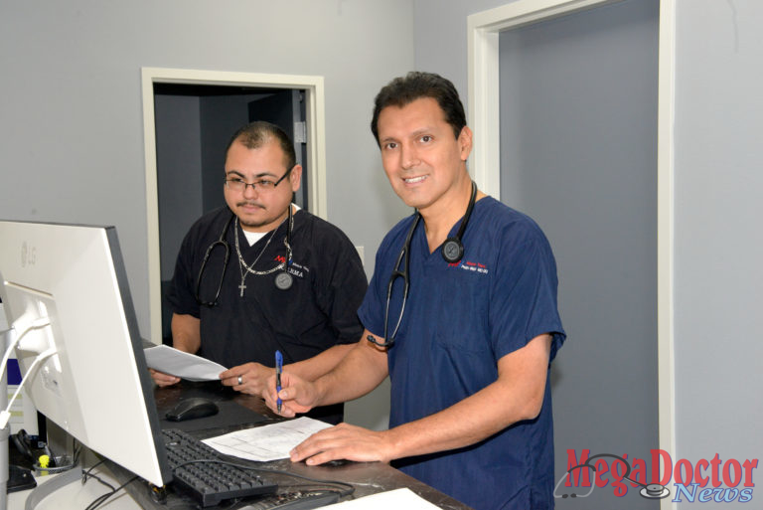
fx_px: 1018
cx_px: 382
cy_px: 255
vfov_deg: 28.1
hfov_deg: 41.1
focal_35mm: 48
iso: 4000
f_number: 10
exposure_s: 1/200
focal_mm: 48
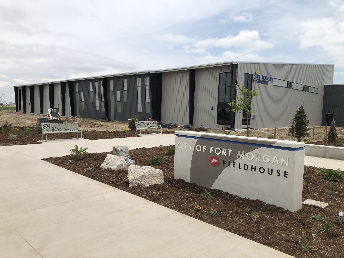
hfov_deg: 63.4
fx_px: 278
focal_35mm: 28
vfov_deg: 49.7
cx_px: 172
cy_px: 129
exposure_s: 1/3436
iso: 20
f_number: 1.8
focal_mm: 3.99
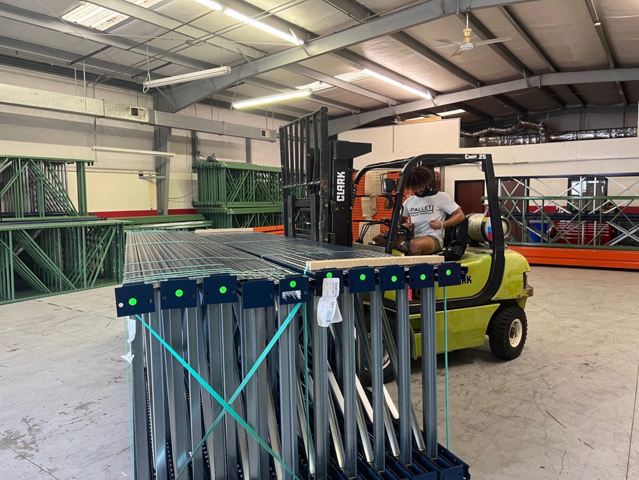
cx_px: 320
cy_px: 240
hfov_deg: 67.3
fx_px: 480
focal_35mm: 26
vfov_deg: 53.1
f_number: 1.5
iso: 200
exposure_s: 1/60
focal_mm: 5.7
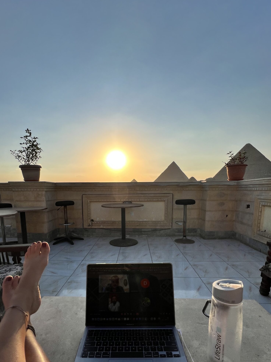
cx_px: 126
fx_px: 177
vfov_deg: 89.7
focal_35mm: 17
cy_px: 220
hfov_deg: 74.6
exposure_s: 1/3311
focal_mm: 1.57
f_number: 1.8
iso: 40
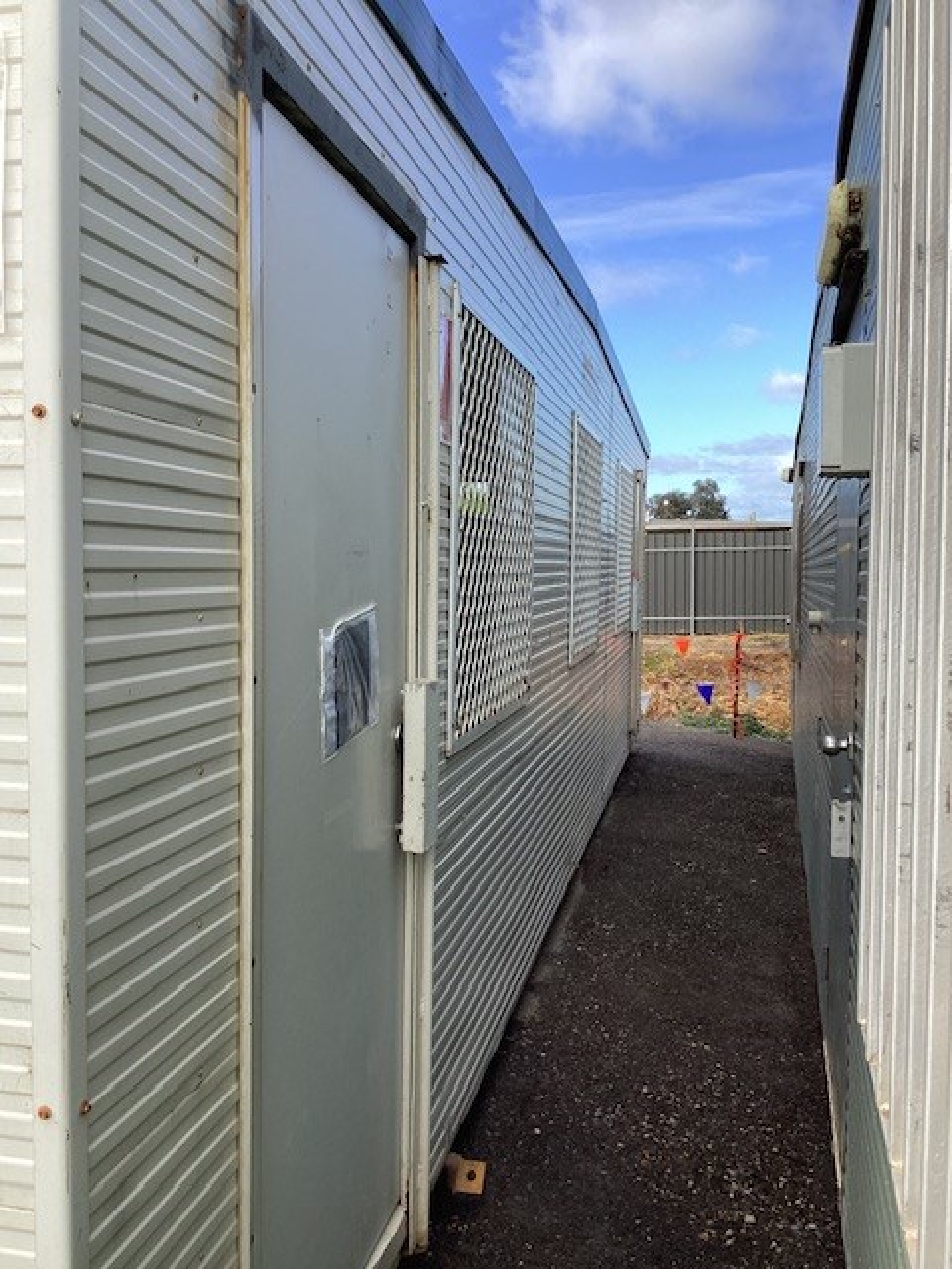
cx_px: 476
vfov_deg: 58.4
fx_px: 1137
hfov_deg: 45.4
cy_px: 634
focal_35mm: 31
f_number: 2.4
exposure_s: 1/488
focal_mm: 3.3
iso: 25
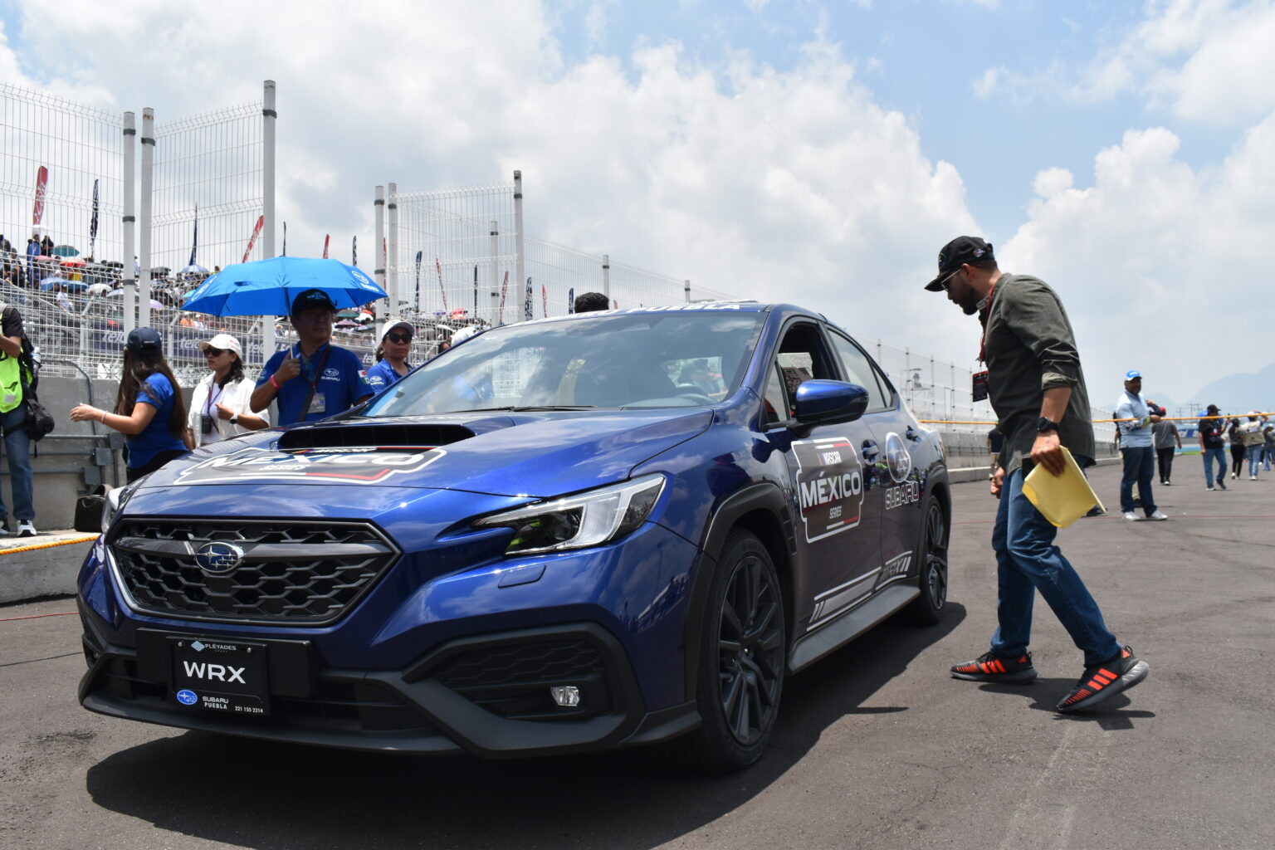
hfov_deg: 59.5
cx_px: 638
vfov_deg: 41.7
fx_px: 1116
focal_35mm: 32
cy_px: 425
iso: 200
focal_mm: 21
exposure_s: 1/400
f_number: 10
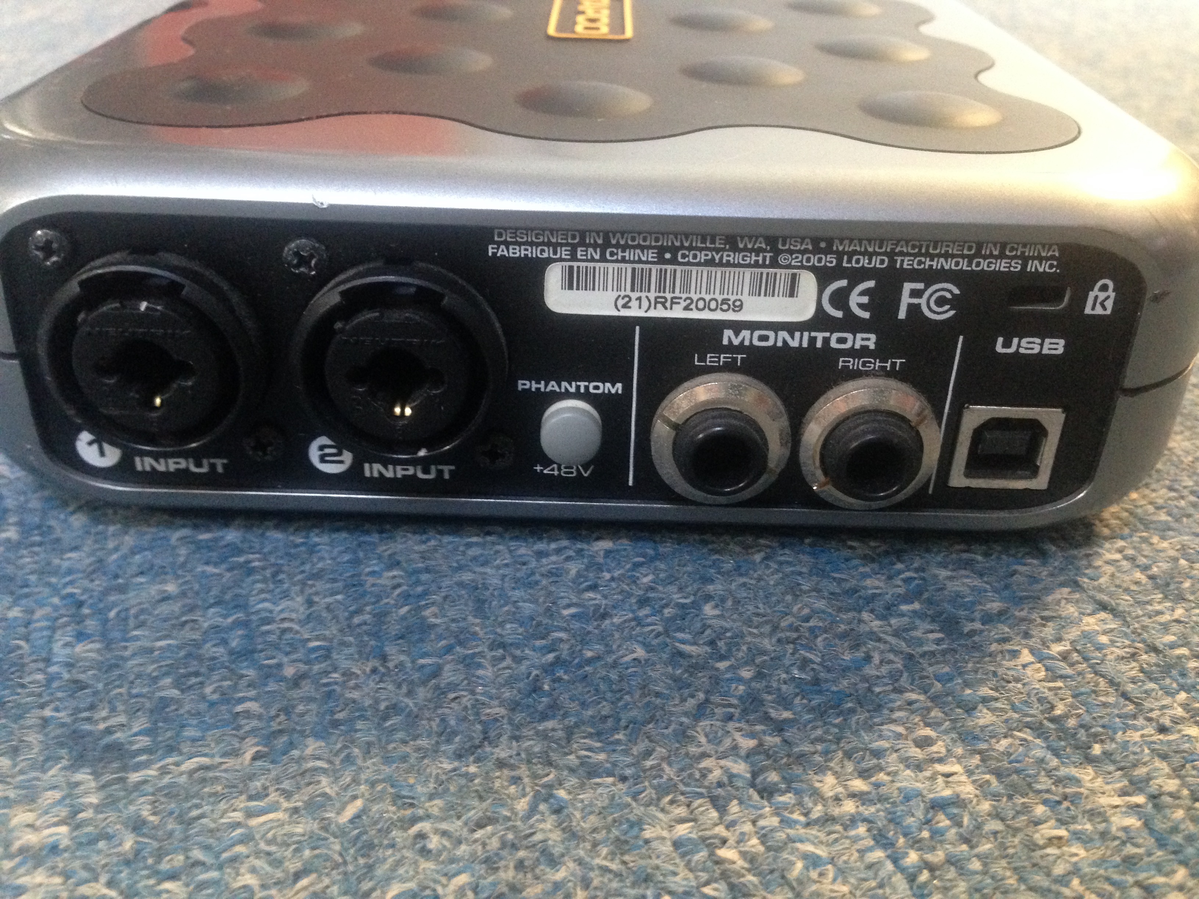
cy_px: 450
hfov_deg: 55.4
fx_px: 1143
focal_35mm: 33
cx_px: 600
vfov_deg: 42.9
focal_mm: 4.12
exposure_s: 1/15
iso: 400
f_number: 2.4
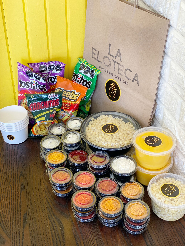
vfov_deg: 36.8
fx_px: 371
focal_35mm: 52
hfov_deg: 28.0
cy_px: 123
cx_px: 92
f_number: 2
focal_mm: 6
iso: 64
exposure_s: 1/120
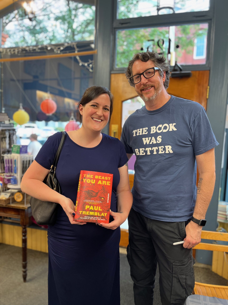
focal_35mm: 26
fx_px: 228
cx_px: 114
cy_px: 152
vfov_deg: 67.3
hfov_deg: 53.1
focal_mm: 5.1
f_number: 1.6
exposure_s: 1/60
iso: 200
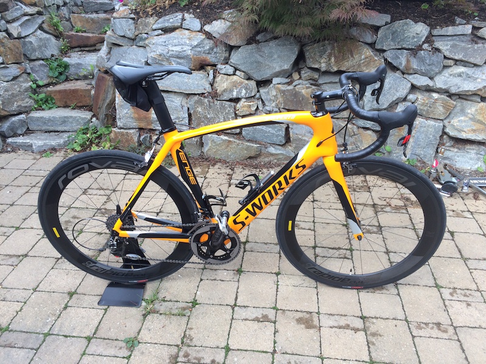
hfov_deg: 61.7
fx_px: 407
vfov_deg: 48.2
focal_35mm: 29
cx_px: 243
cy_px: 182
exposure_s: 1/120
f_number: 2.2
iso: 40
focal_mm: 4.15
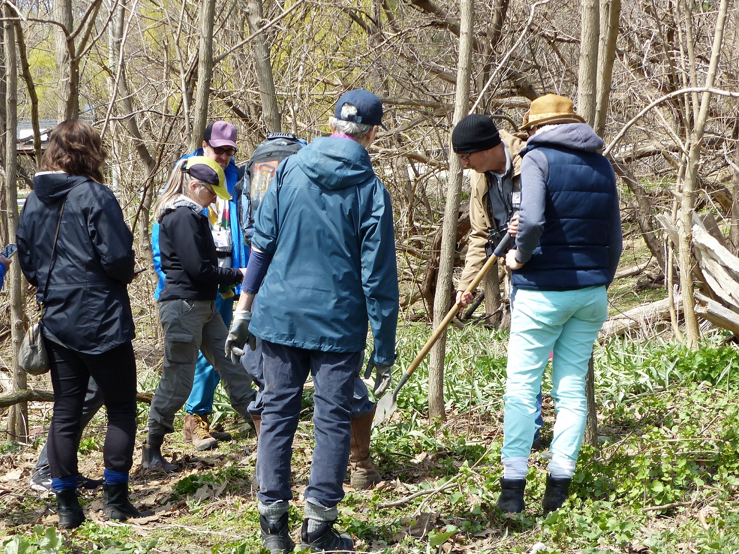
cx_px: 293
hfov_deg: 23.5
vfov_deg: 17.8
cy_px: 305
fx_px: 1772
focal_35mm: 83
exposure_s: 1/320
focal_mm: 10.9
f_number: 4
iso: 100
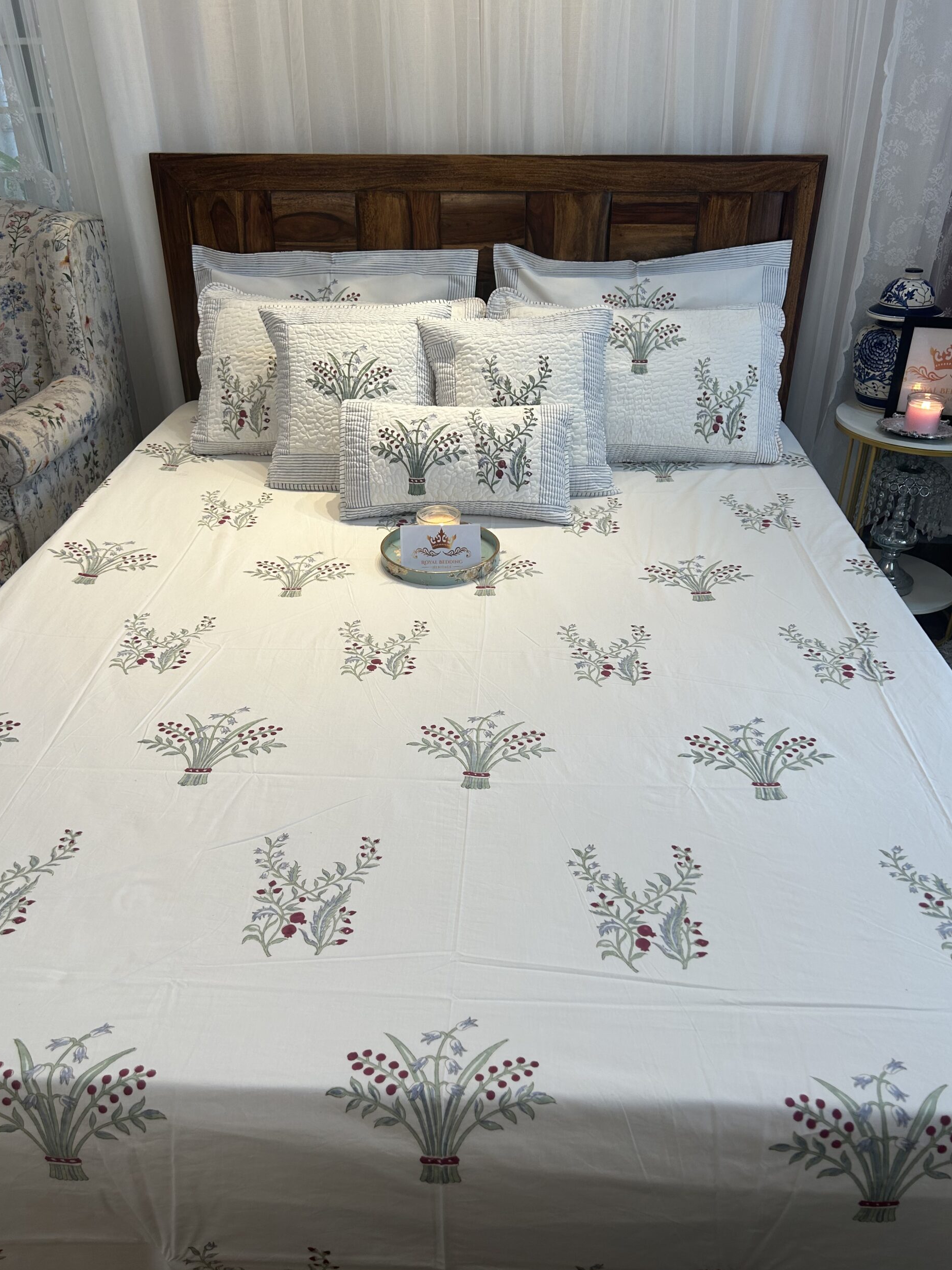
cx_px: 483
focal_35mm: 27
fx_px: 990
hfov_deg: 51.4
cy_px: 651
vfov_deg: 65.3
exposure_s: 1/100
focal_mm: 5.7
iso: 40
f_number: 1.5
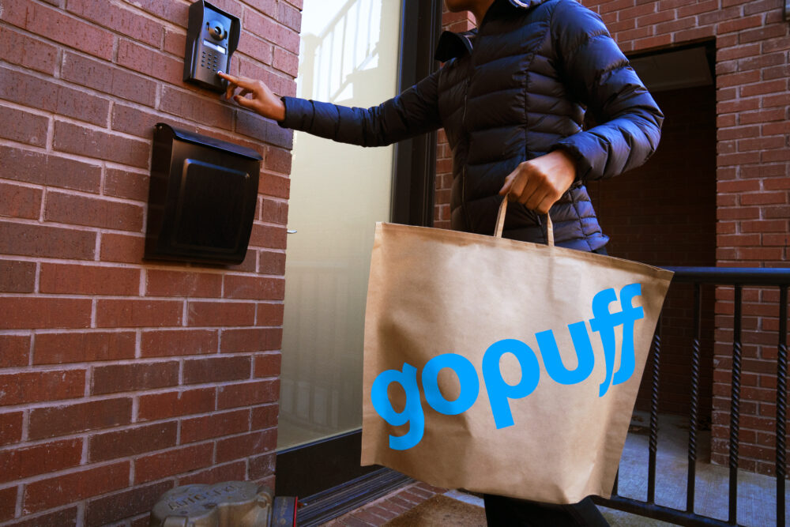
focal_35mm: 24
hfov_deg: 73.7
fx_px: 527
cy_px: 264
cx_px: 395
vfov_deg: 53.1
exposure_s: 1/200
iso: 2000
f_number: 7.1
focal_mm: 24
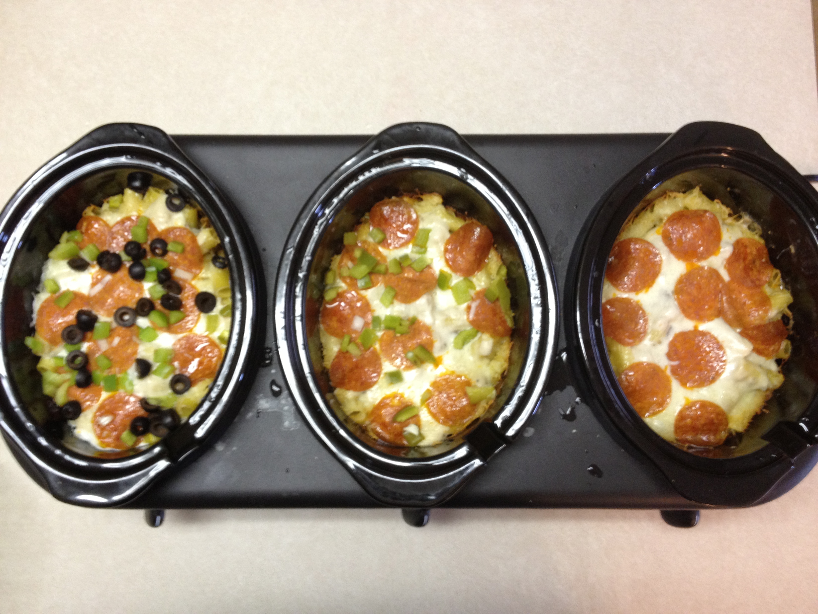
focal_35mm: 35
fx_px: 827
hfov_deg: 52.6
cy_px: 307
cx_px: 409
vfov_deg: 40.7
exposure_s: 1/20
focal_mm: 4.28
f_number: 2.4
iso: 125
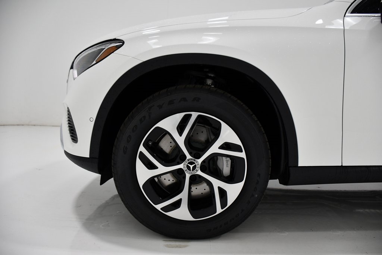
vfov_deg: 47.9
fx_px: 287
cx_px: 191
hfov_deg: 67.4
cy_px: 128
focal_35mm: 27
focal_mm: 18
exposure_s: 1/200
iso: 800
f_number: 3.5
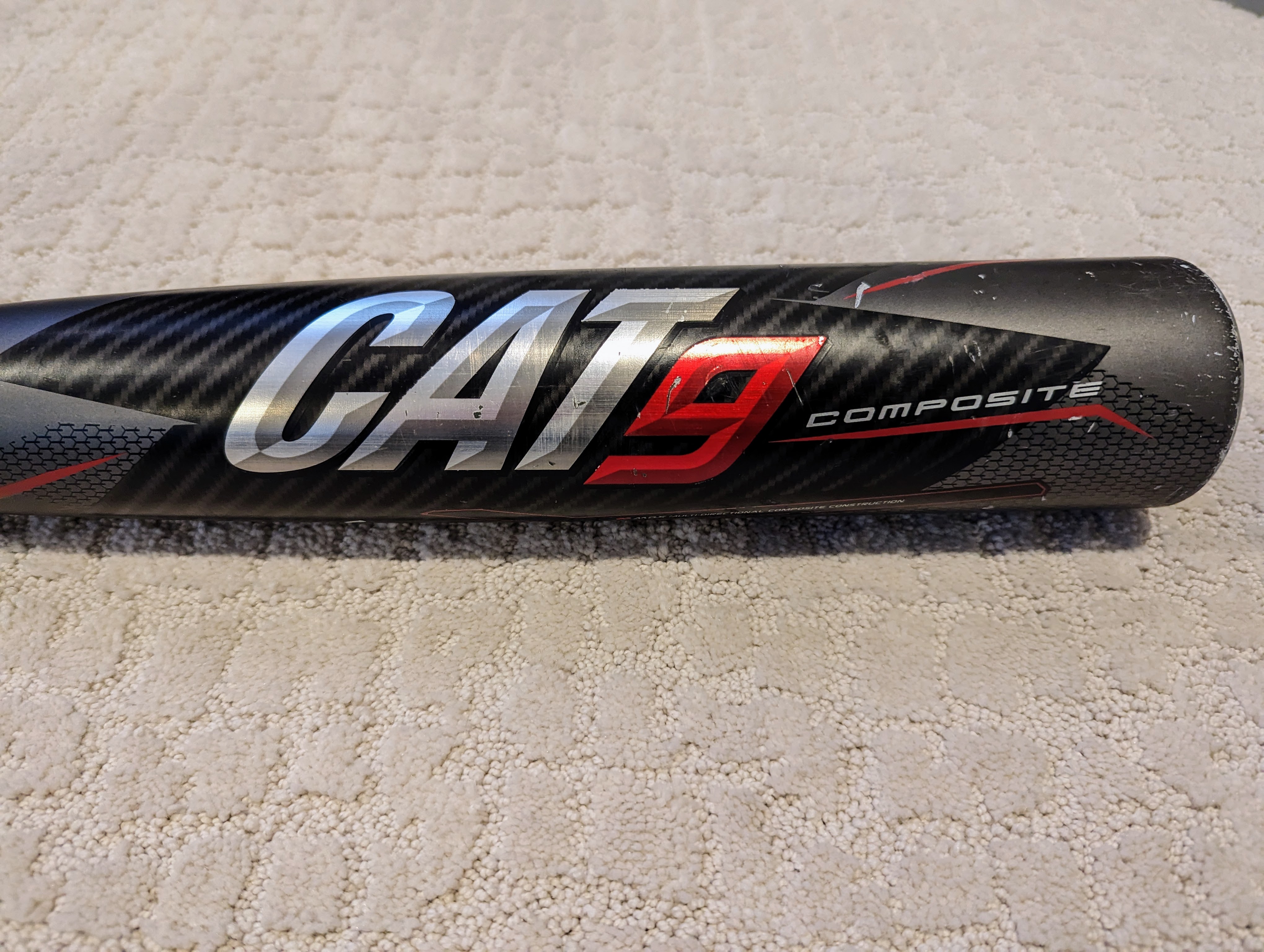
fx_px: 878
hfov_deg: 71.5
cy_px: 476
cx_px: 632
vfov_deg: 56.9
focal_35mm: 24
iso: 658
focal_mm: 6.81
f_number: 1.85
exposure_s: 1/24
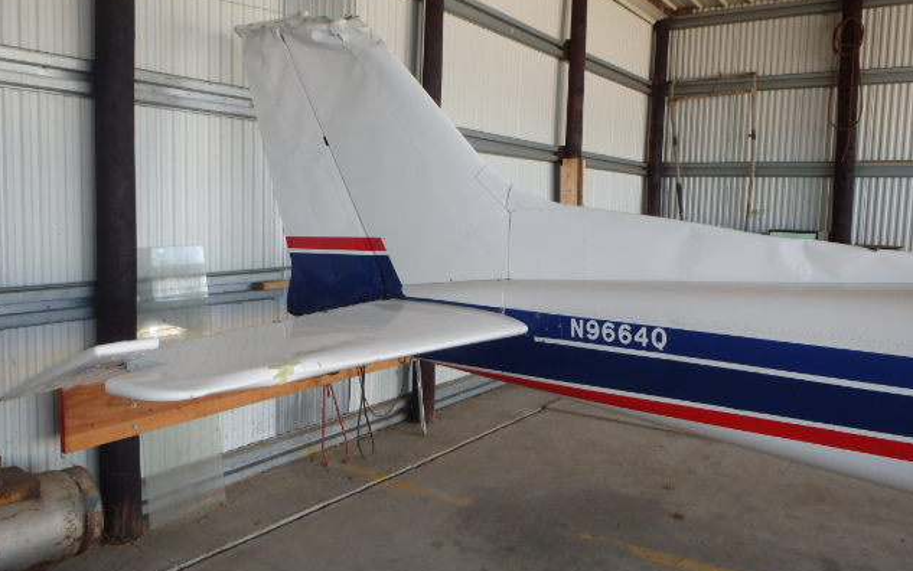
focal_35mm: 30
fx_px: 747
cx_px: 456
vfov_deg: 41.9
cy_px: 281
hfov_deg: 62.9
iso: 200
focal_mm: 5
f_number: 3.9
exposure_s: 1/60
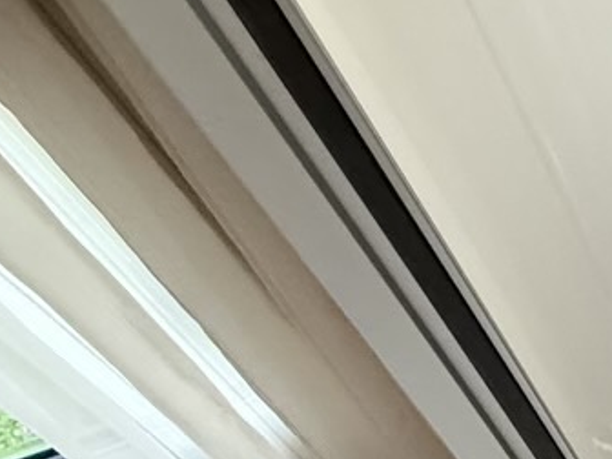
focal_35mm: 50
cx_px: 956
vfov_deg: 29.1
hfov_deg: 26.0
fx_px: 884
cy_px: 206
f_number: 2.2
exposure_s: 1/60
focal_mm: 2.22
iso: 500
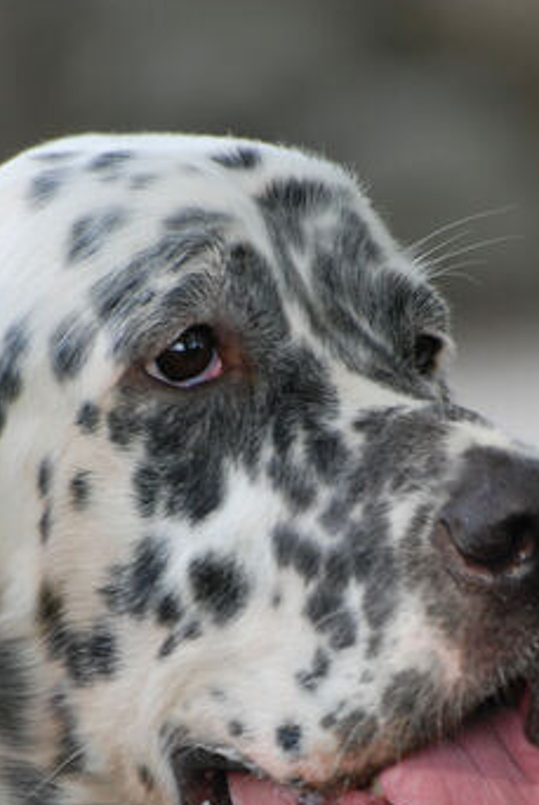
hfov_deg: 1.7
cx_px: 155
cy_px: 676
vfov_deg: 2.5
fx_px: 18583
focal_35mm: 830
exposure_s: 1/250
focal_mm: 300
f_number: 5.6
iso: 400
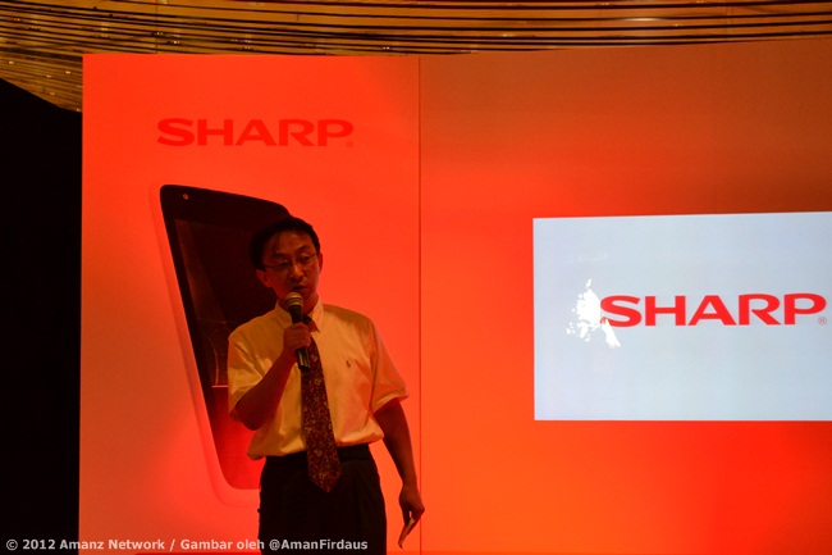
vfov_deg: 16.5
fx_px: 1906
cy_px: 278
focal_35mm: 82
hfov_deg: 24.6
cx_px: 416
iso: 1600
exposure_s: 1/15
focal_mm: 55
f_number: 5.6
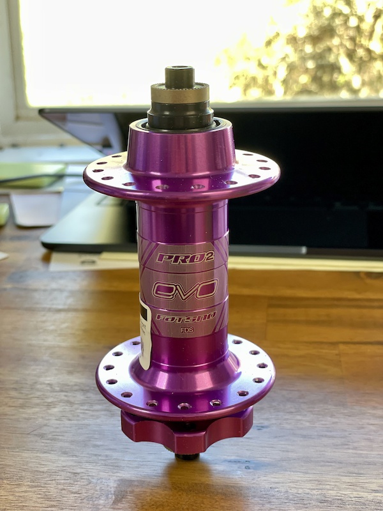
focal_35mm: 52
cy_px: 256
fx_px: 767
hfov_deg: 28.0
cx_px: 192
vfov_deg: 36.8
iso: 160
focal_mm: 6
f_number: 2
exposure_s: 1/40
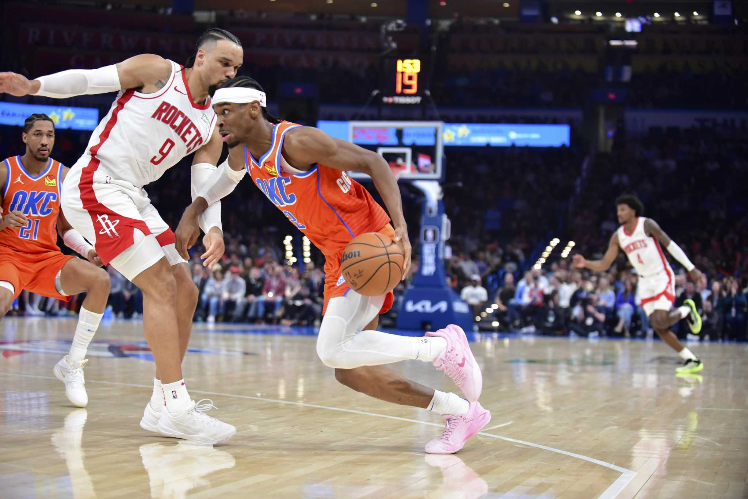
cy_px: 250
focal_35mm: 78
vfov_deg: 17.5
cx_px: 374
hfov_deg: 26.0
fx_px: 1621
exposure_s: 1/1000
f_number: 2.8
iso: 2500
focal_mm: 78
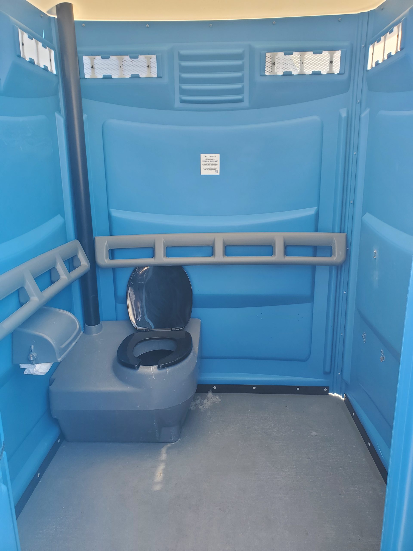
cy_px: 276
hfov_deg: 53.1
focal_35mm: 26
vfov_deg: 67.3
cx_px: 206
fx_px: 414
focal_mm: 4.3
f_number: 2.4
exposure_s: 1/127
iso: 50
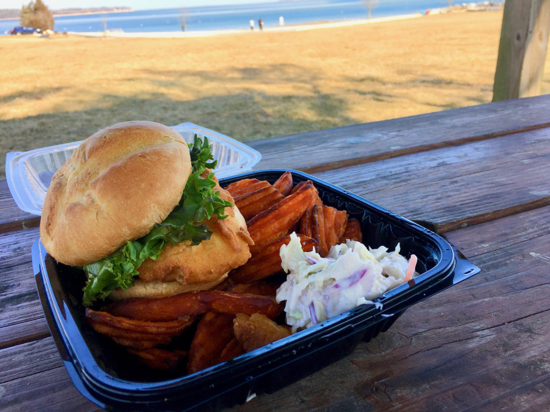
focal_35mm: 29
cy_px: 206
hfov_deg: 61.7
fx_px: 461
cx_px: 275
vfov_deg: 48.2
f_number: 2.2
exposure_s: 1/509
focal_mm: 4.15
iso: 25
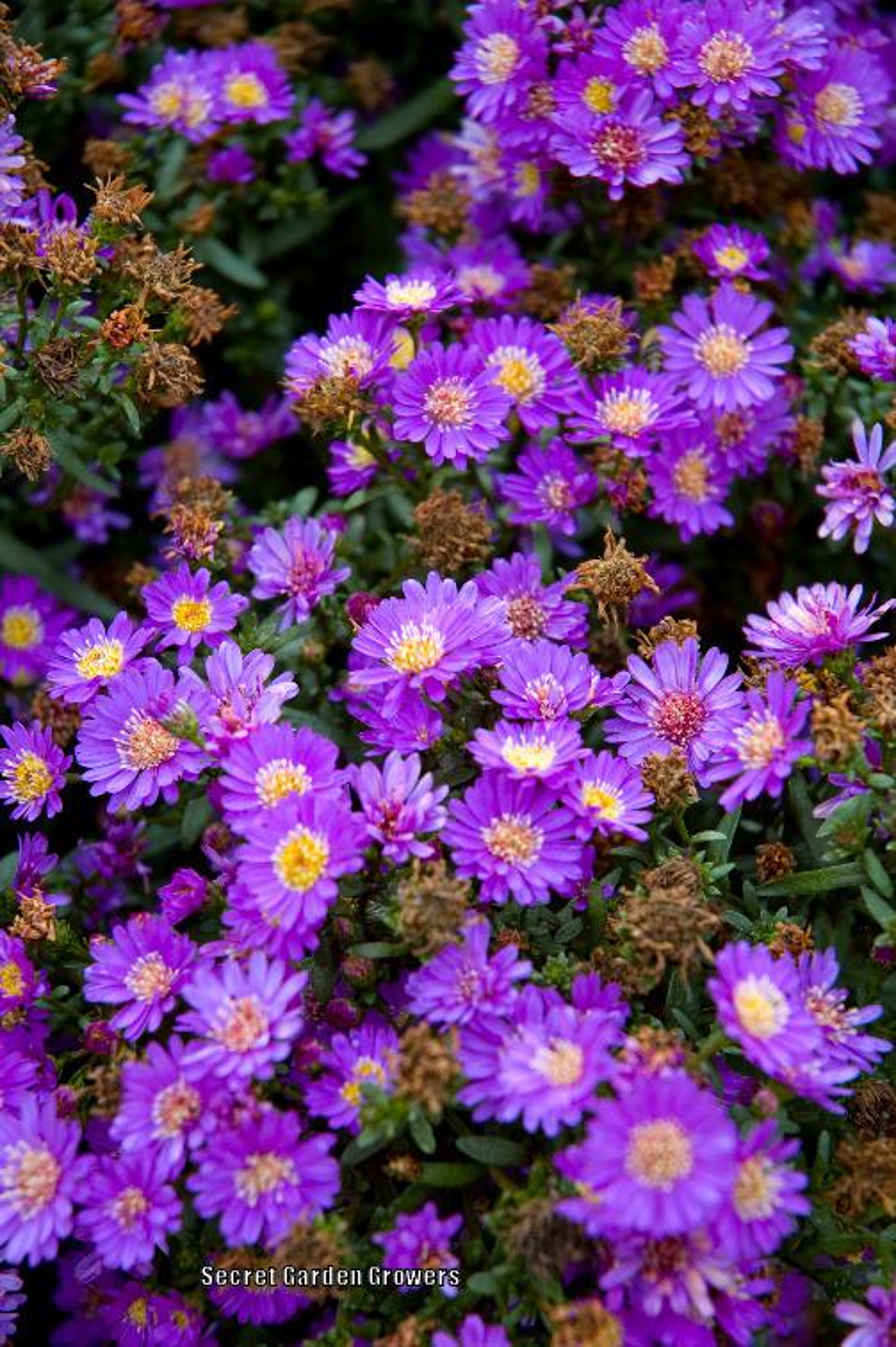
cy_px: 674
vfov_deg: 19.5
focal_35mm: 105
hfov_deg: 13.0
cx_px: 448
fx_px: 3925
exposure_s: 1/125
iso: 400
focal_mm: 70
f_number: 5.6
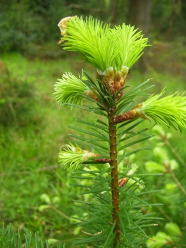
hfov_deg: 38.7
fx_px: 265
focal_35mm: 37
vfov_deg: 50.1
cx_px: 93
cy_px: 124
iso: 80
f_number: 2.7
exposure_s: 1/90
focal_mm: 6
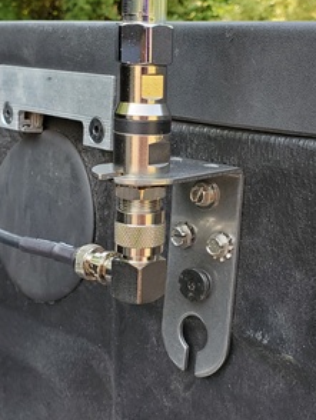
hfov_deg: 27.5
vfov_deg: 36.1
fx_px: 644
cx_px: 196
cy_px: 179
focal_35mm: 53
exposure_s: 1/97
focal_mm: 4.3
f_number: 2.4
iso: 50
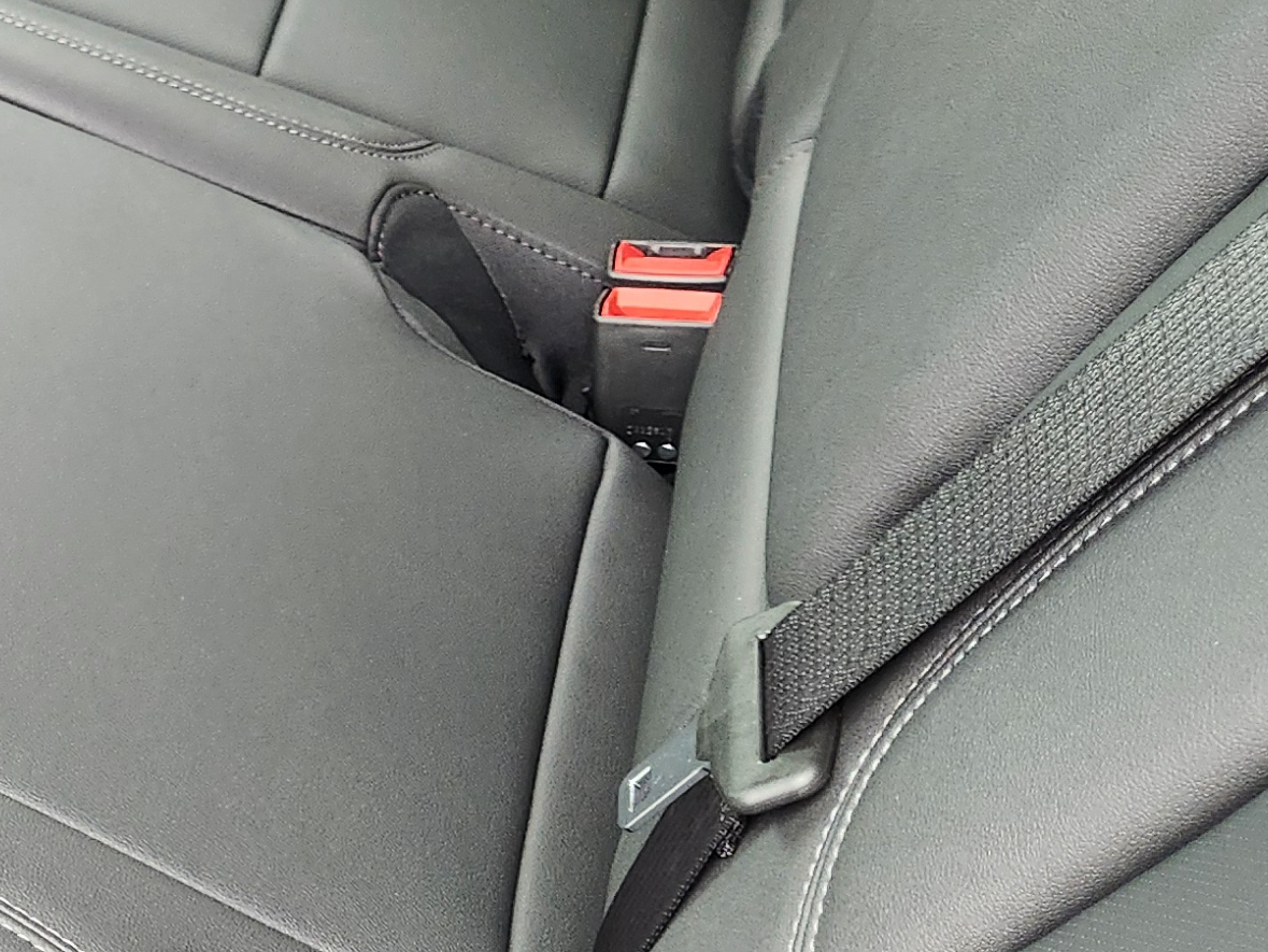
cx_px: -683
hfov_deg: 20.9
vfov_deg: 18.9
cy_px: 514
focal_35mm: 78
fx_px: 2858
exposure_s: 1/120
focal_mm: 5.4
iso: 160
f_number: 1.8
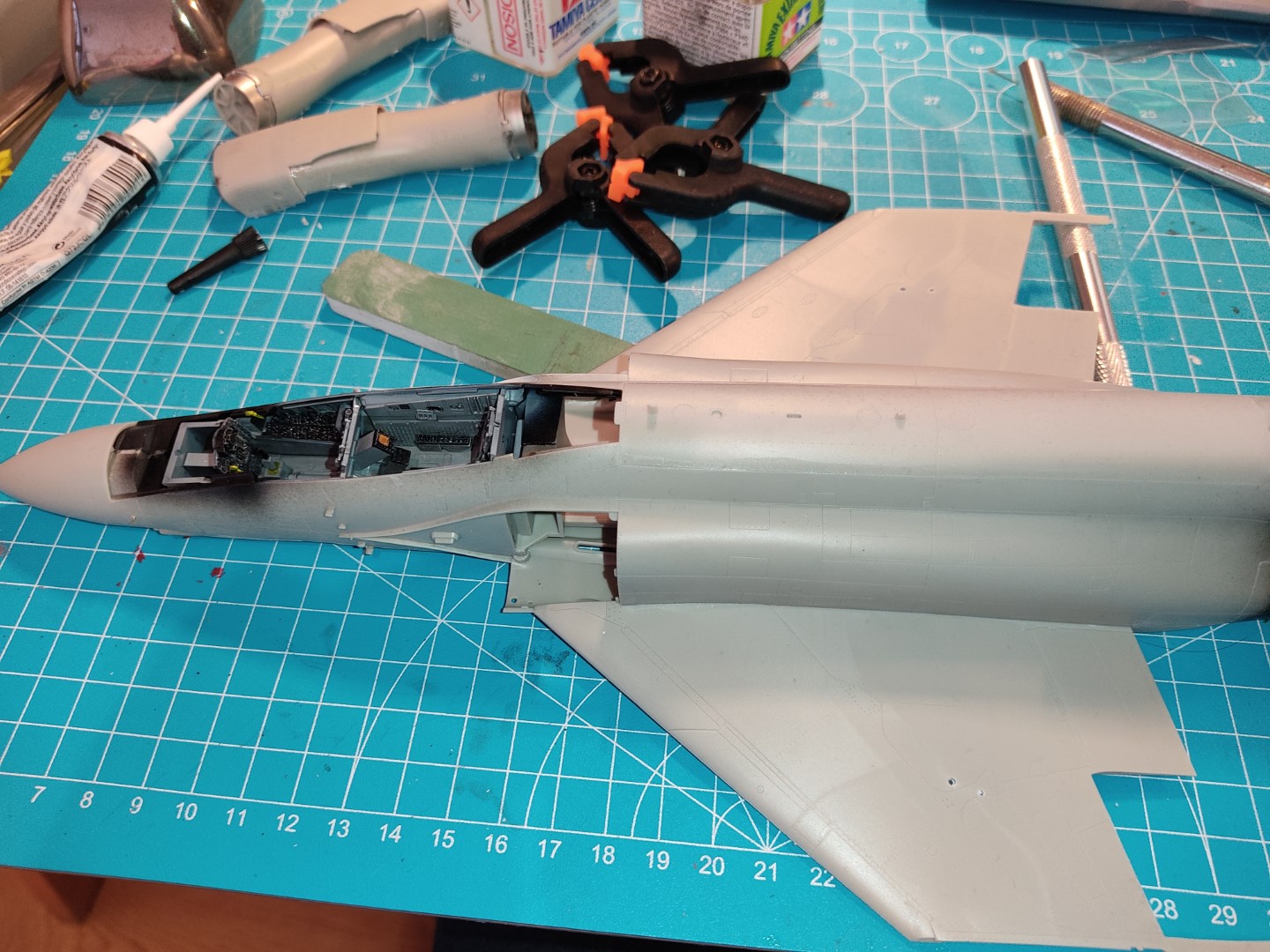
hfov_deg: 67.3
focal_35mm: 26
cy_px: 476
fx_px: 954
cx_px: 635
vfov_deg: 53.1
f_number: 1.79
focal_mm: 4.74
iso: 521
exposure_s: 1/33
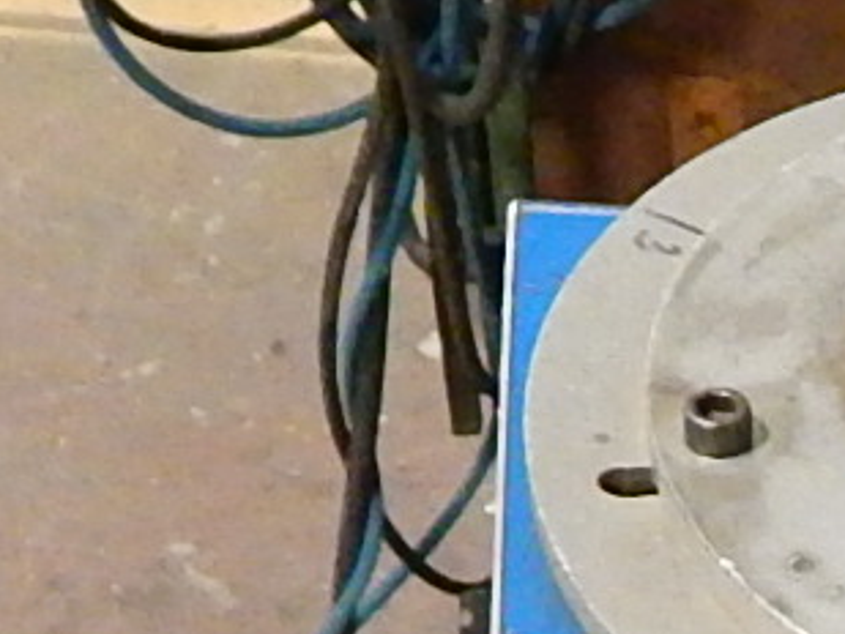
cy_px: 992
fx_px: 4127
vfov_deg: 8.6
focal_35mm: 169
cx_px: 2095
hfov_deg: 10.1
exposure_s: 1/4
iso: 200
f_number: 3
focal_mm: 4
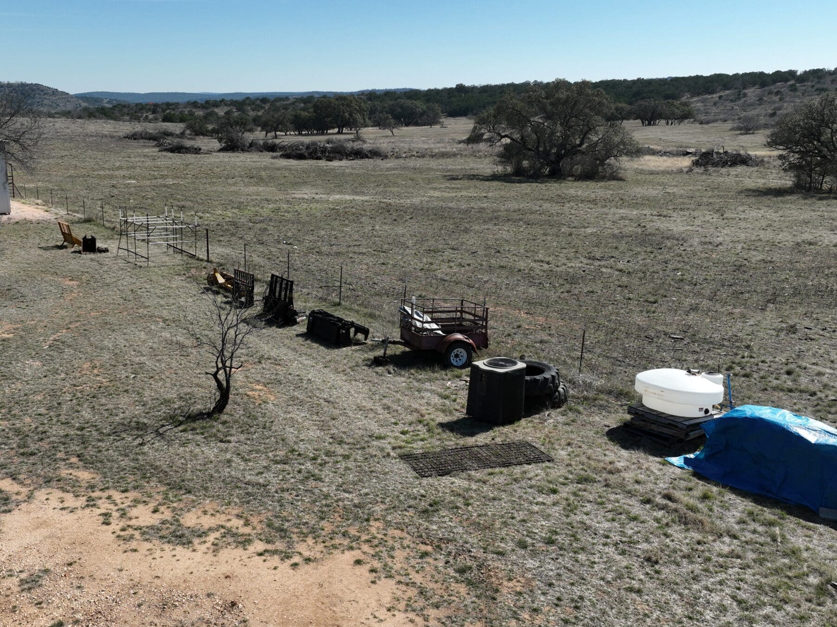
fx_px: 822
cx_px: 319
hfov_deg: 53.4
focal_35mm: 34
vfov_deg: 41.8
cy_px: 311
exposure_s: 1/60
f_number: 4.5
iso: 100
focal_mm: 12.29
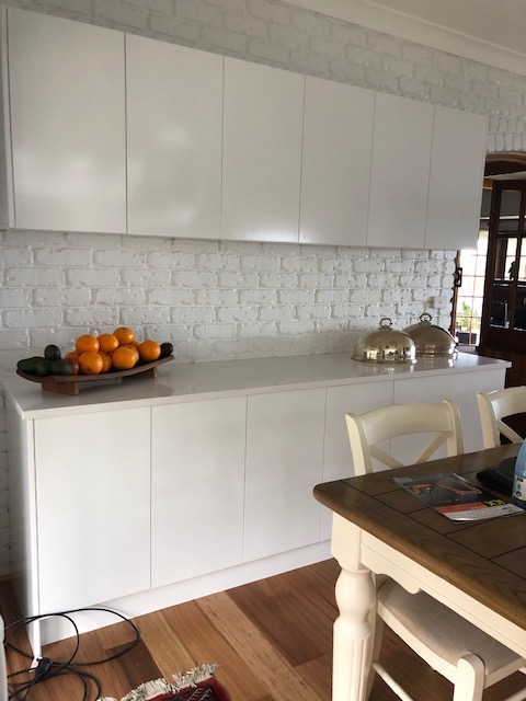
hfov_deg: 49.7
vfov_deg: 63.4
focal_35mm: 28
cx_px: 263
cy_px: 350
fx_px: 567
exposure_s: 1/25
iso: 32
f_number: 1.8
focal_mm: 4
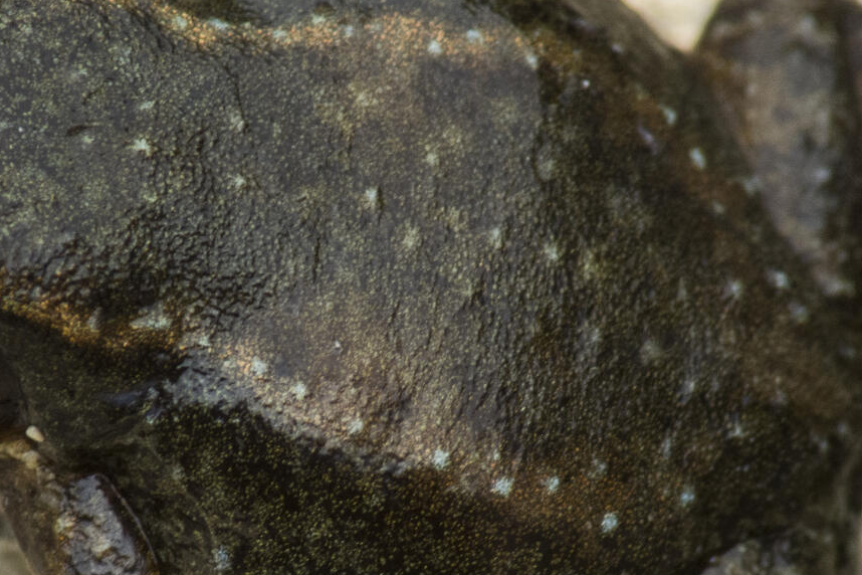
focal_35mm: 1127
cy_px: 330
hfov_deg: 1.8
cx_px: 290
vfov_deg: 1.2
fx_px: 26983
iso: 1000
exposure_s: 1/250
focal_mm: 260
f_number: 20
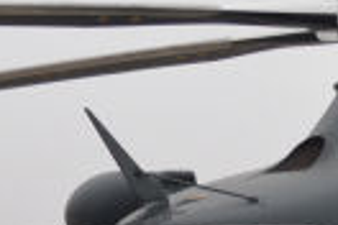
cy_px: 364
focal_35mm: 191
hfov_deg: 10.7
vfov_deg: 7.1
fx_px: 1793
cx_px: 254
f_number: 4
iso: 100
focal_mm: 24
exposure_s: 1/200
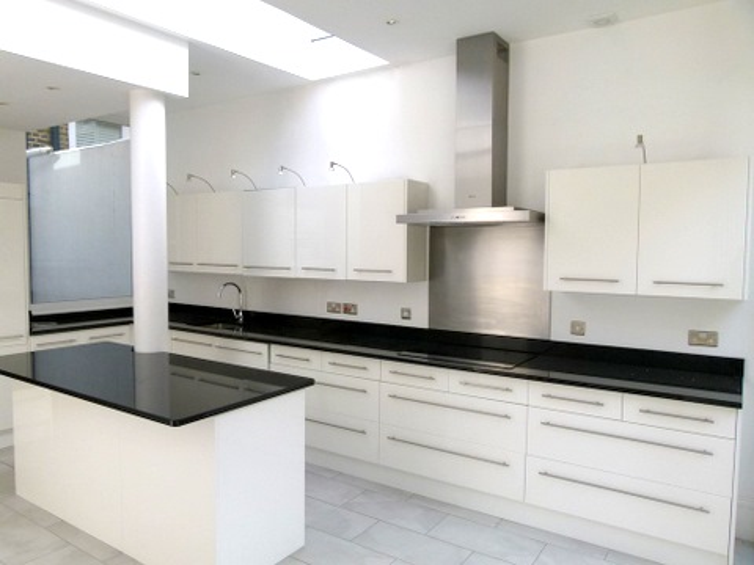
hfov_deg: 69.4
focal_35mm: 25
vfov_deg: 54.9
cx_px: 377
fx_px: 545
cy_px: 282
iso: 100
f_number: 4
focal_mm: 4.5
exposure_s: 1/160
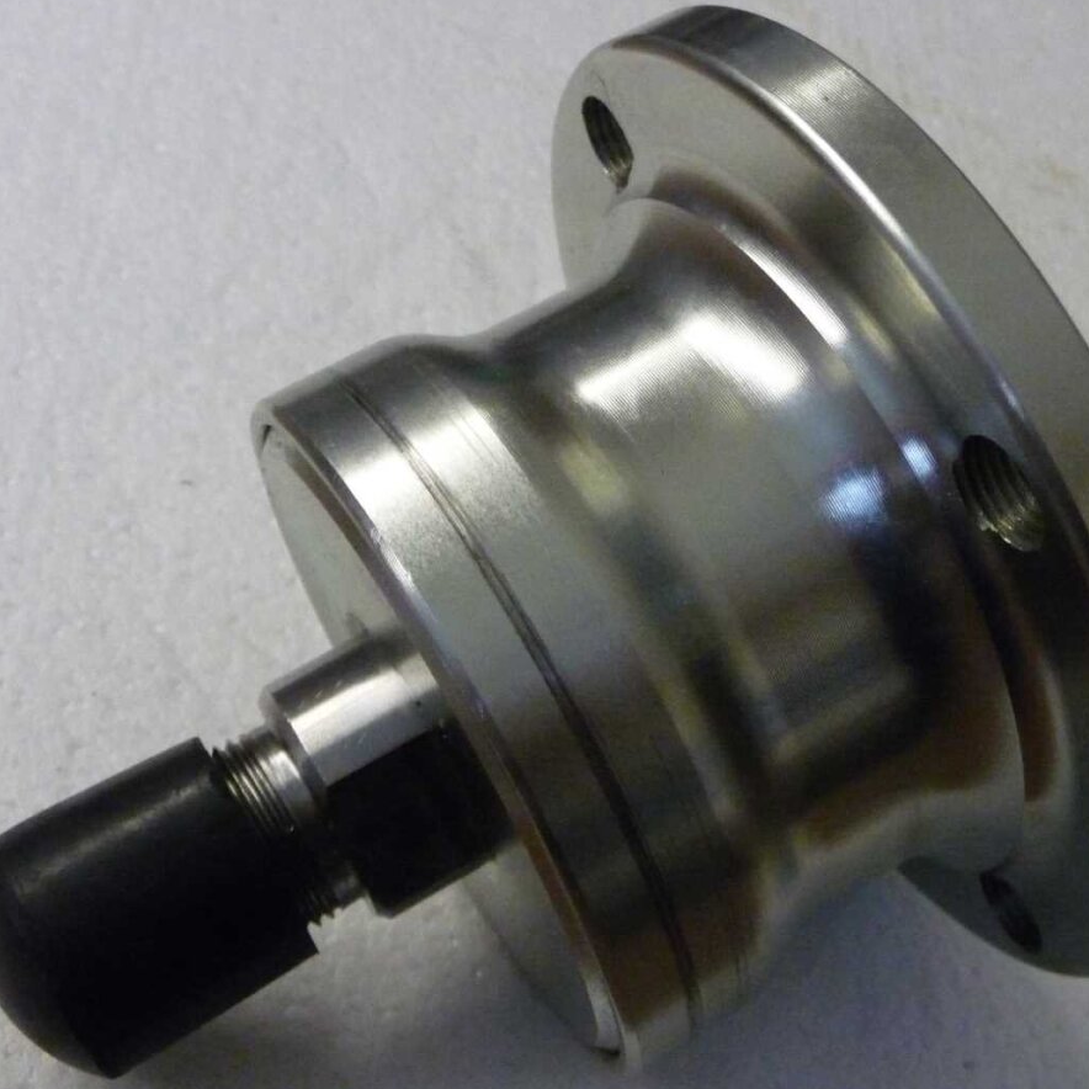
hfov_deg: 31.6
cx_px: 639
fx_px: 1922
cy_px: 543
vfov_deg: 31.6
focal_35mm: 54
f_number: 4.1
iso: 800
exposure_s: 1/60
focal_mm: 7.6
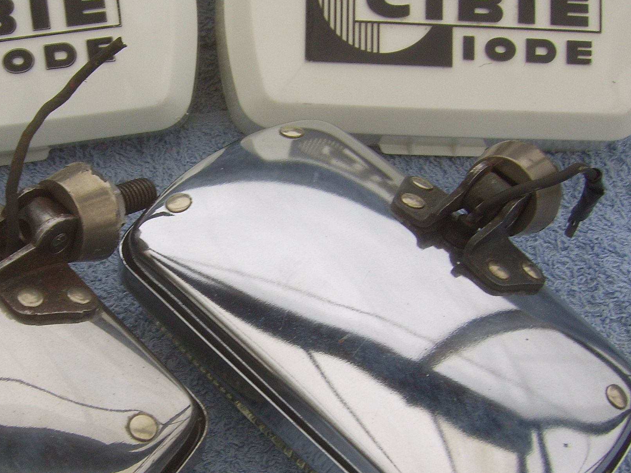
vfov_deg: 24.0
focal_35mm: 61
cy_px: 283
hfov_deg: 31.4
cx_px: 194
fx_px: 1112
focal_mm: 7.8
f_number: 4.5
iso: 50
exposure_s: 1/80
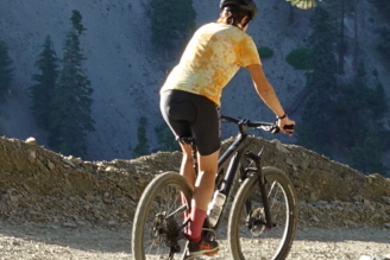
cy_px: -198
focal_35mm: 212
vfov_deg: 6.4
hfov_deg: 9.6
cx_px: 18
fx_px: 2298
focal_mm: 15.74
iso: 125
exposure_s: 1/125
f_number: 5.6
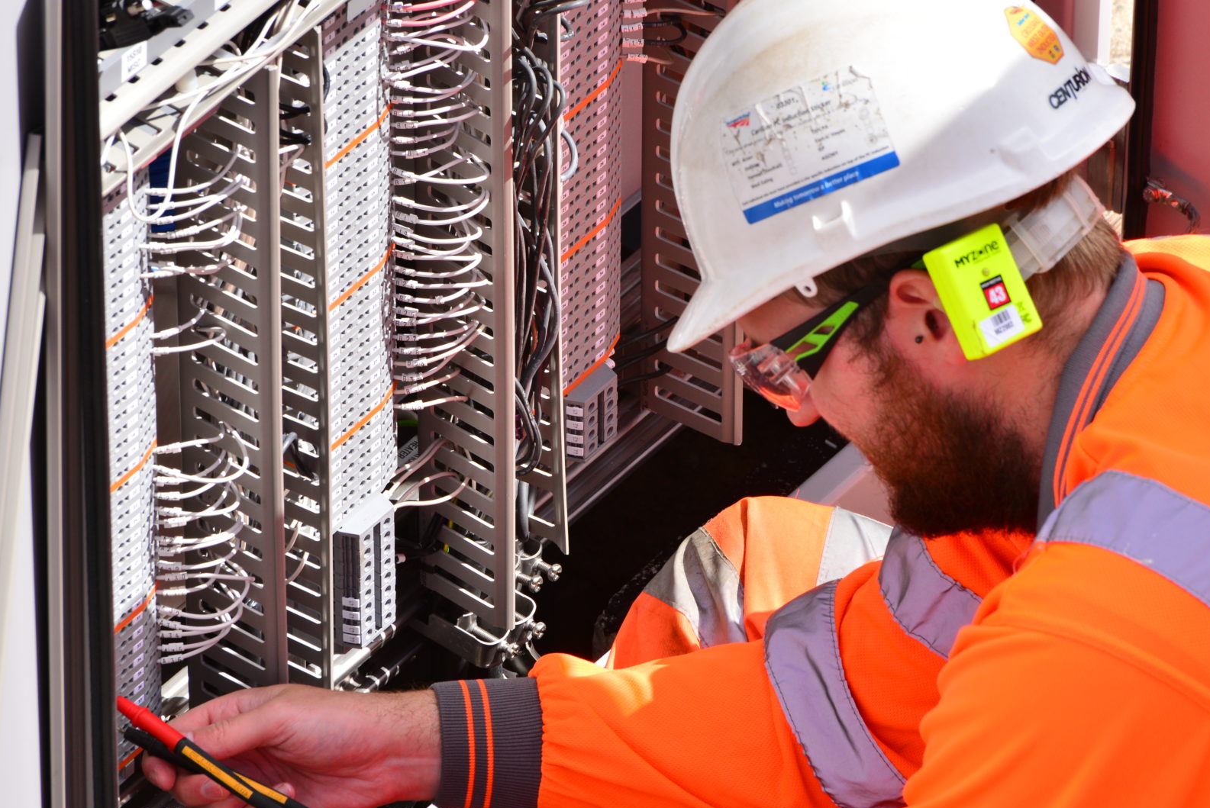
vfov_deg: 4.2
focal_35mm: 327
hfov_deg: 6.3
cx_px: 609
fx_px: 10997
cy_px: 416
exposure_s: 1/250
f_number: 14
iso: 400
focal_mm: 270
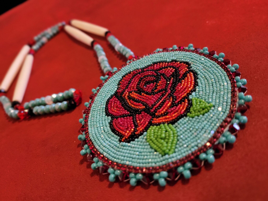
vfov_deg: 53.1
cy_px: 100
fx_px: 201
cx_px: 134
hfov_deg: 67.3
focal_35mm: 26
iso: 400
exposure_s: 1/17
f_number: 1.8
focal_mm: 5.4
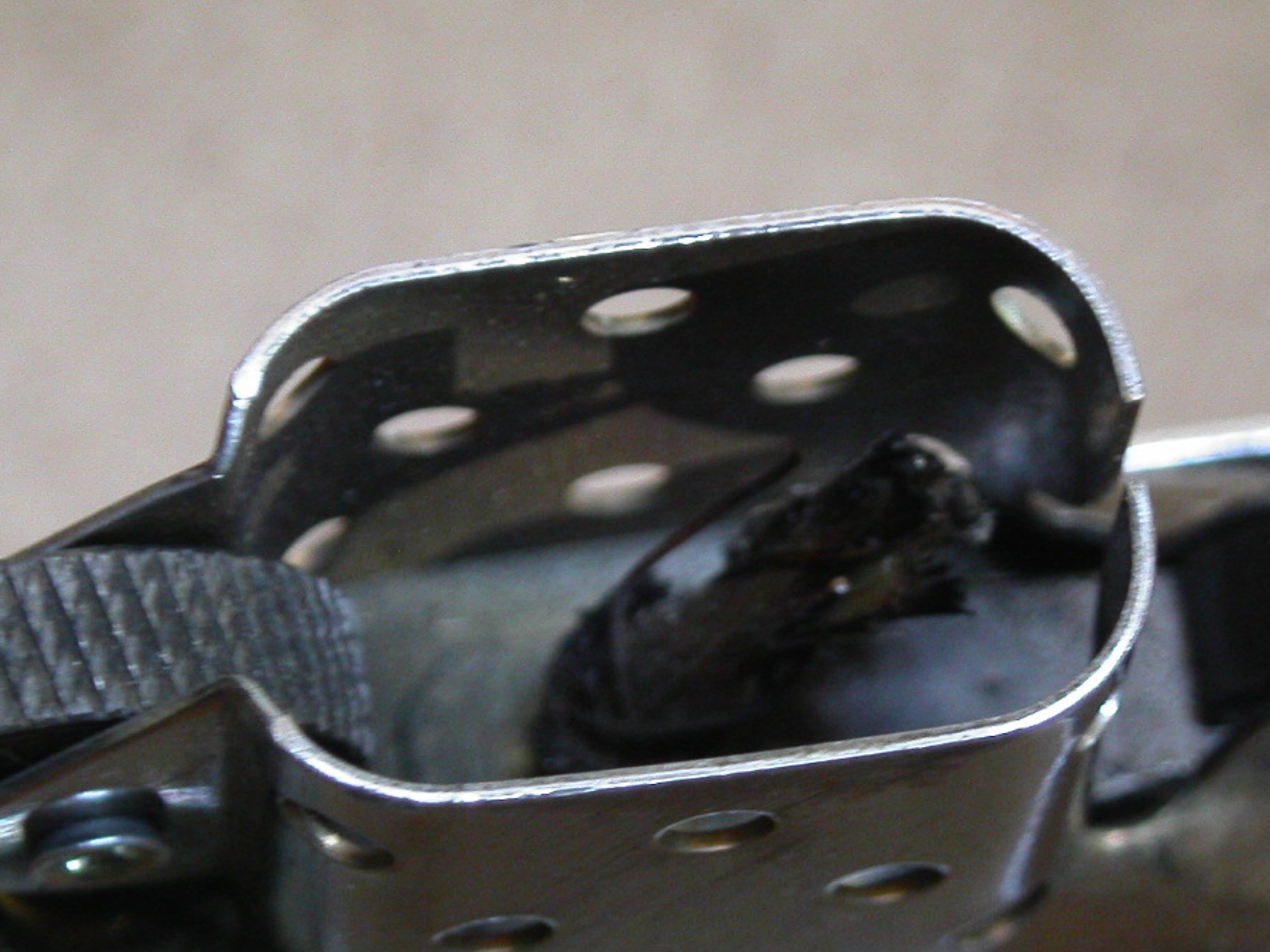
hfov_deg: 9.7
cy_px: 569
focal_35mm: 203
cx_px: 651
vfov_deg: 7.3
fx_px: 7447
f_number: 4.7
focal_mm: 23.4
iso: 200
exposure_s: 1/45
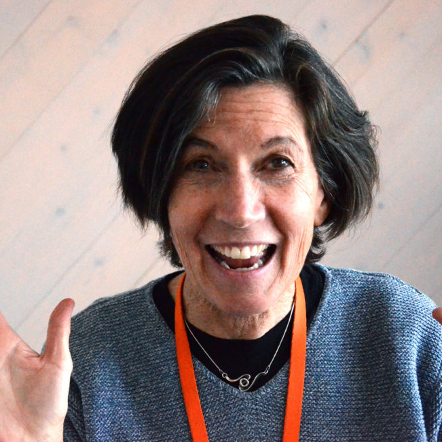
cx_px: 150
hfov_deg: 25.2
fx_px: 982
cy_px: 215
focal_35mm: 68
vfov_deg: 25.4
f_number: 4.2
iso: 8000
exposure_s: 1/2000
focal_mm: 34
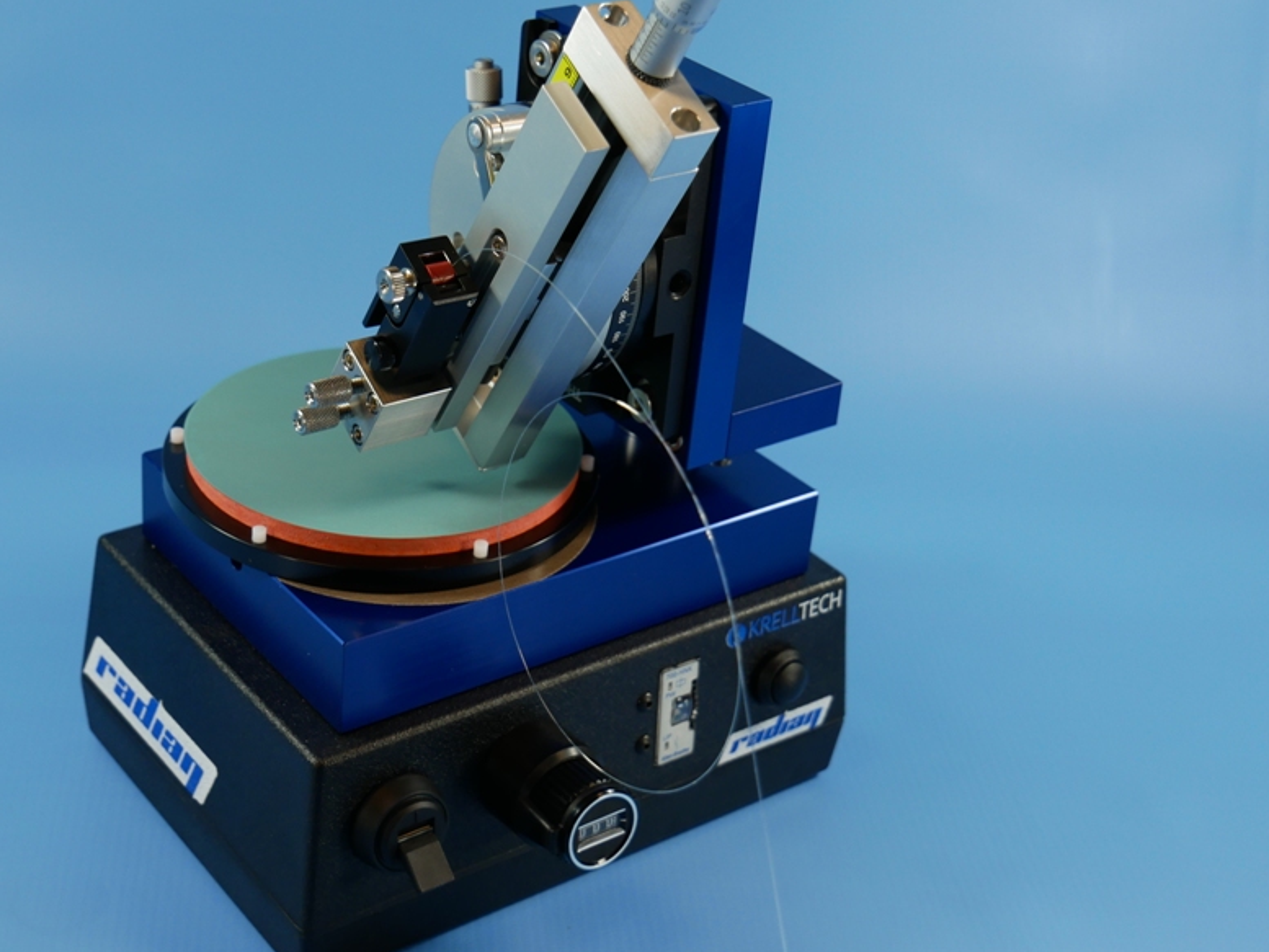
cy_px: 398
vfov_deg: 25.2
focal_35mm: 58
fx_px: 2127
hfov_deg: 33.2
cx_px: 542
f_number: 4.2
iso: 200
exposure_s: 1/100
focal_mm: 22
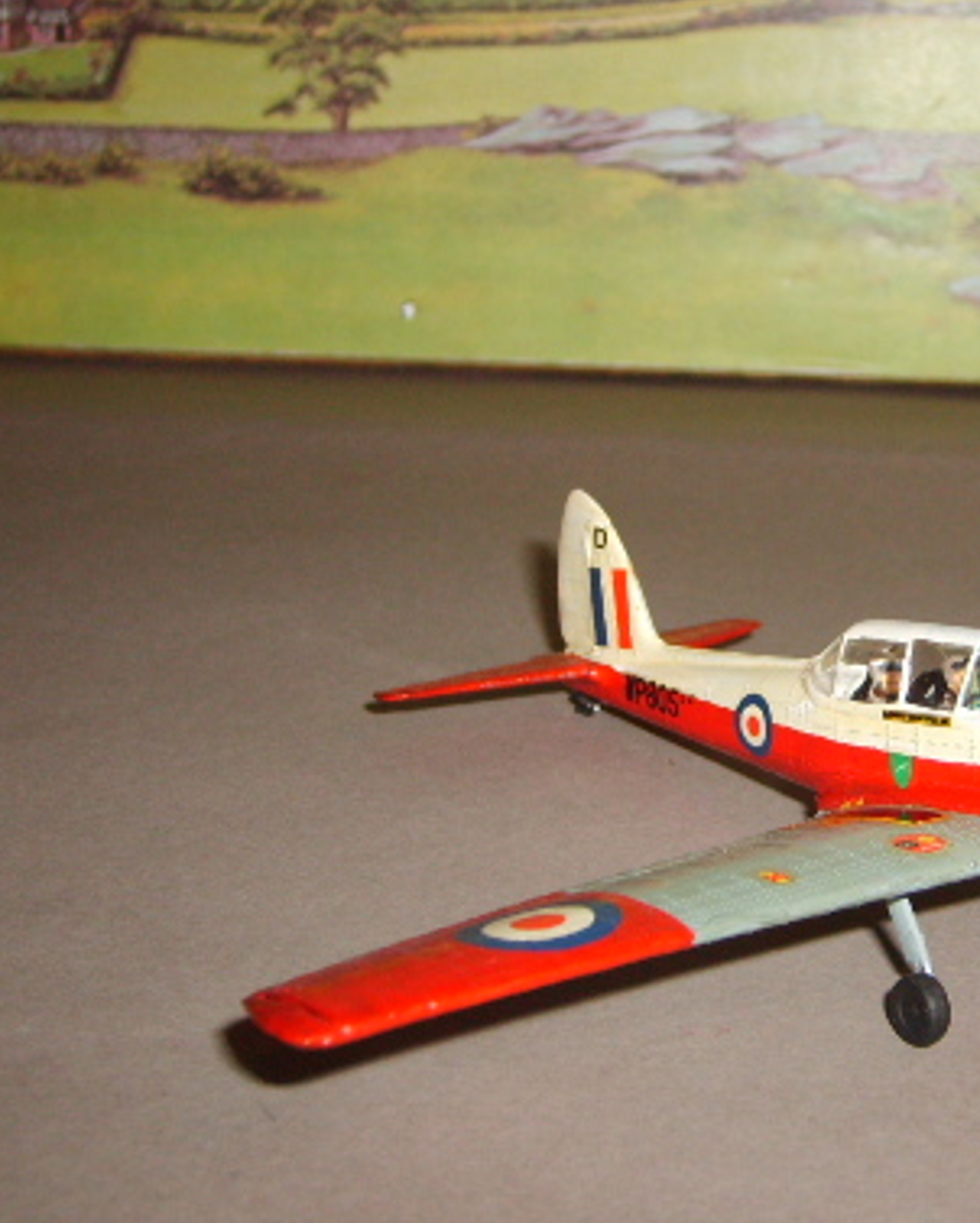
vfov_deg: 32.5
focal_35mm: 58
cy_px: 607
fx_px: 2101
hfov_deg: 25.5
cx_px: 863
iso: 100
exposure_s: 1/45
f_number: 2.8
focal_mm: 5.8
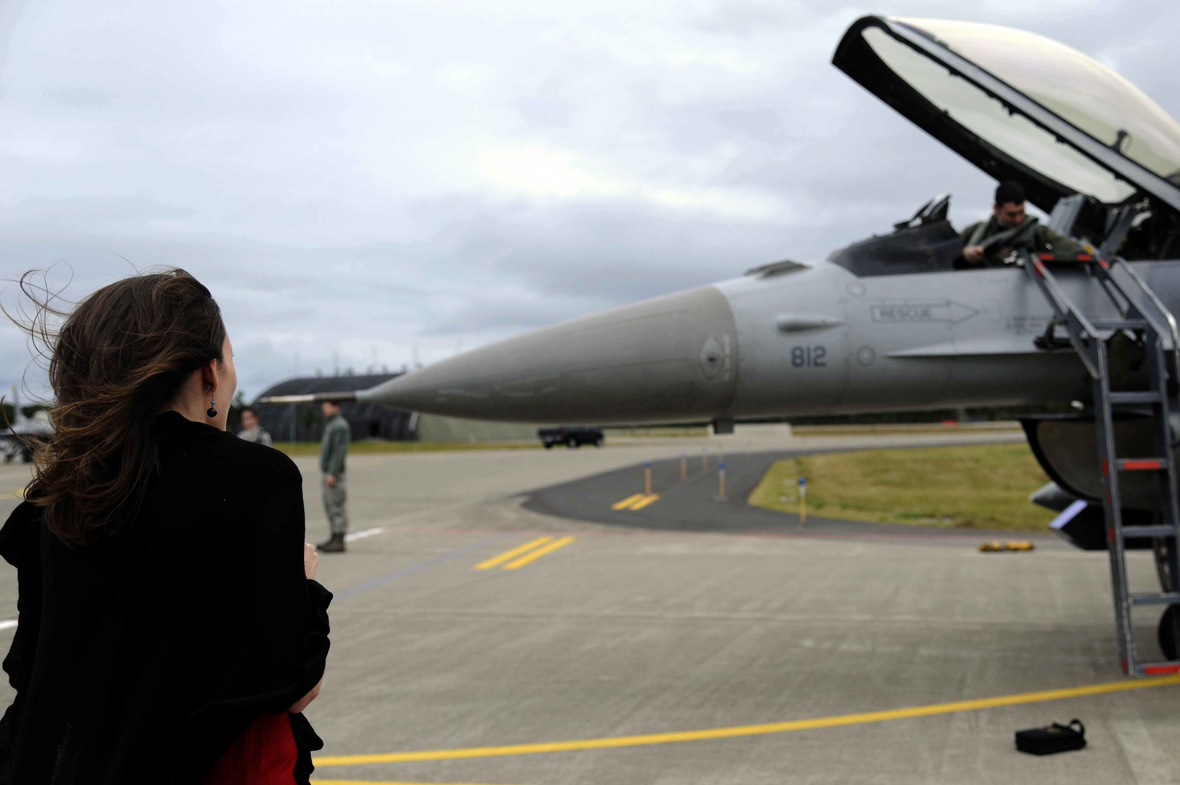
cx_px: 590
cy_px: 392
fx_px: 1310
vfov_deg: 33.4
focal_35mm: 40
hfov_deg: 48.5
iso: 320
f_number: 4
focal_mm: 40
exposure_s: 1/1000
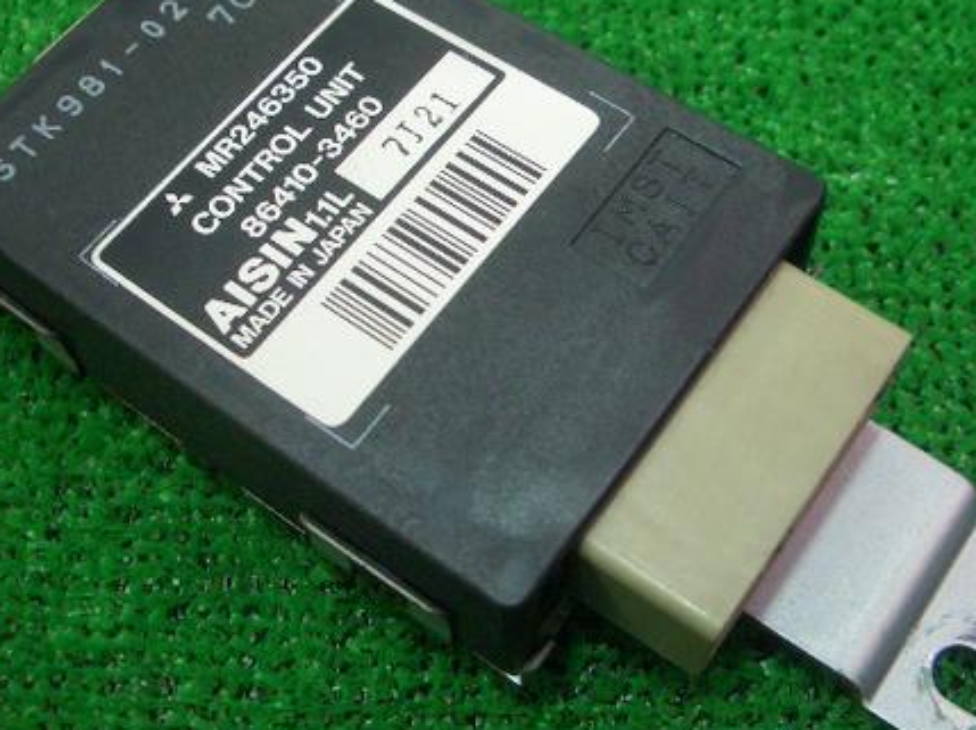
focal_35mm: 49
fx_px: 1380
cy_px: 343
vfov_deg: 29.6
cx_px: 514
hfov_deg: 38.9
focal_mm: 5.8
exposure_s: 1/8
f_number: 2.6
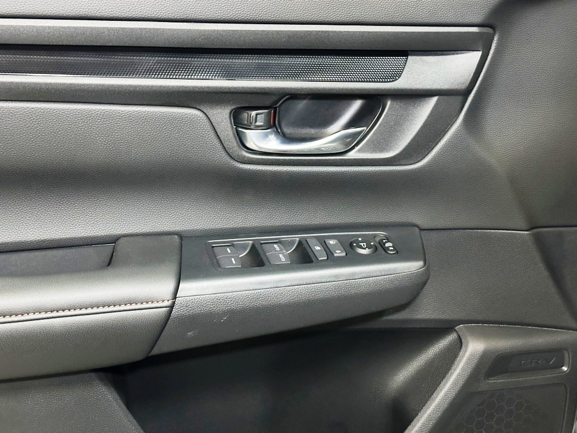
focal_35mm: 48
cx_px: 288
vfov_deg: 30.3
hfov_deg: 39.7
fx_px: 800
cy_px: 216
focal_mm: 6.86
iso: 640
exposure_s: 1/30
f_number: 1.78
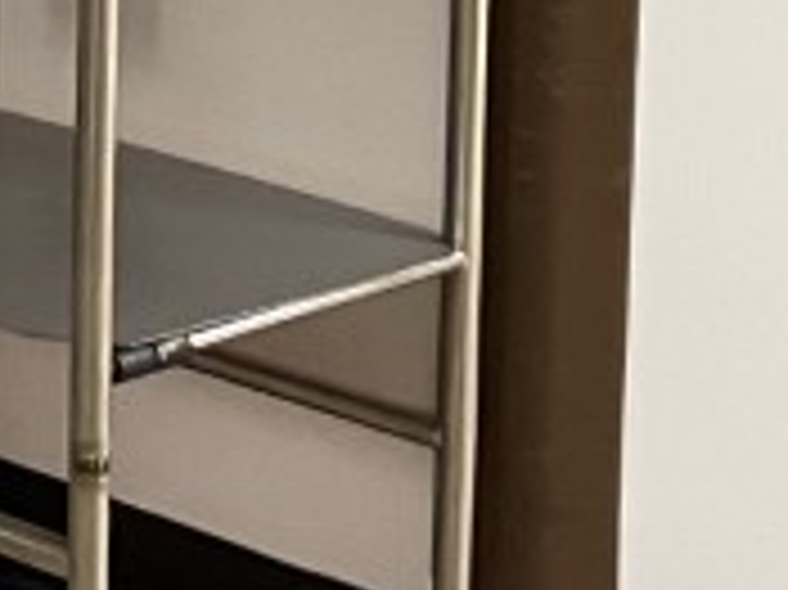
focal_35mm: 178
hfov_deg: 8.9
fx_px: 4049
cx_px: -1626
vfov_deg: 7.9
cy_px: -658
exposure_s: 1/50
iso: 500
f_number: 1.6
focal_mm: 4.2
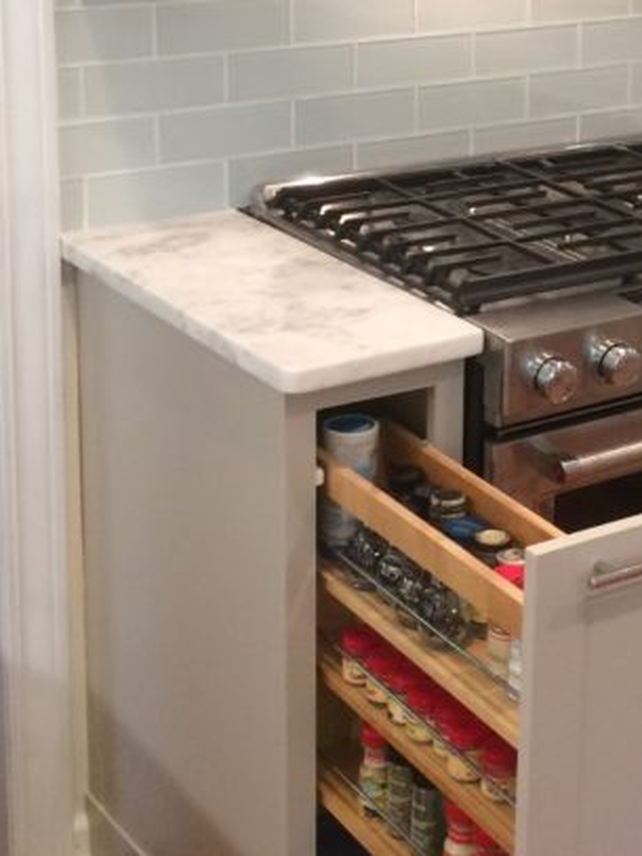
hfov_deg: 19.2
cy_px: 101
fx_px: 1806
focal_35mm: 73
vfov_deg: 25.9
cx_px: 728
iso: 125
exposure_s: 1/30
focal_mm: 4.15
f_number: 2.2
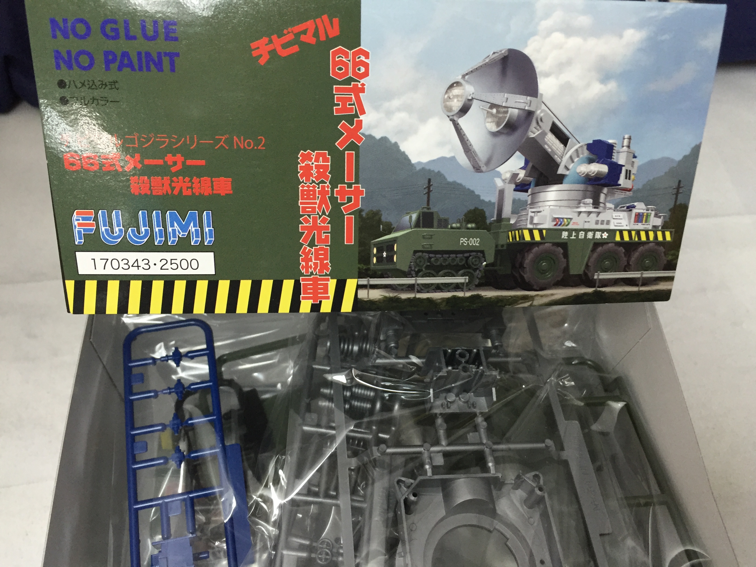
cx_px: 378
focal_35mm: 29
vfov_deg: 48.2
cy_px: 284
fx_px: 633
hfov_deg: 61.7
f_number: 2.2
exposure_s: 1/33
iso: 160
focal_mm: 4.15
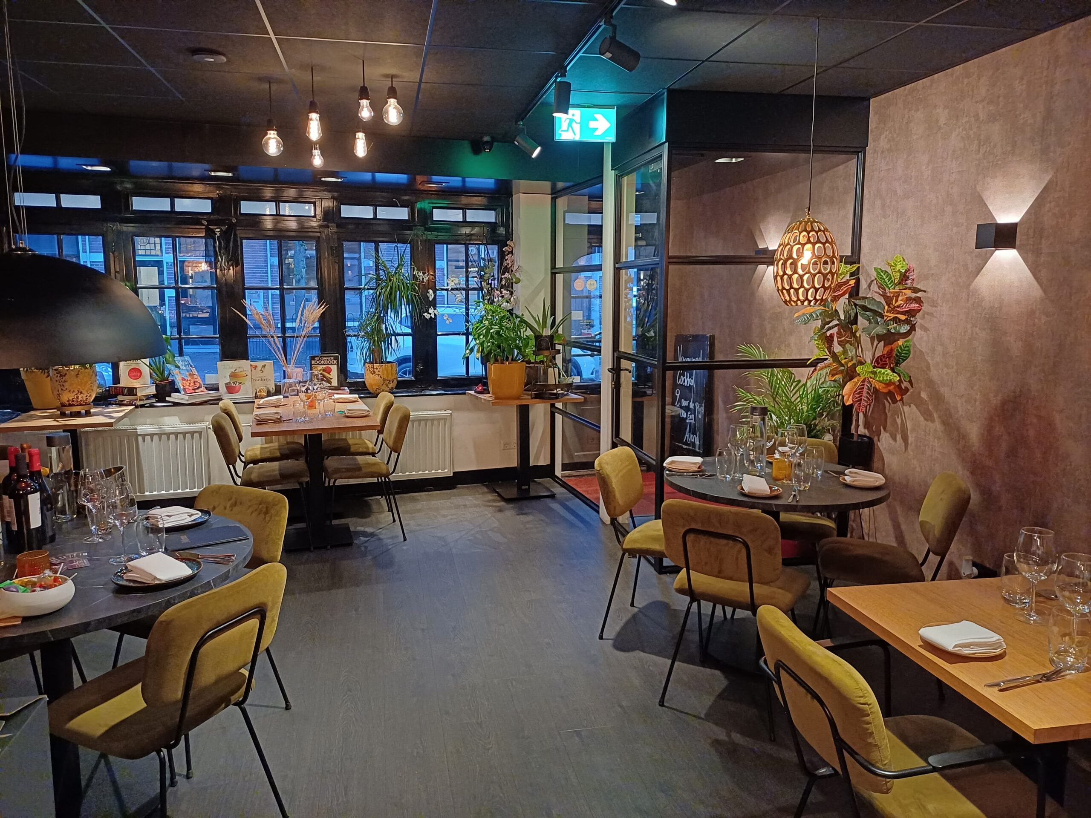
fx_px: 788
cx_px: 546
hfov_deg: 69.4
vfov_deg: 54.9
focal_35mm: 25
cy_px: 409
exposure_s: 1/20
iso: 640
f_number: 1.8
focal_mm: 4.65
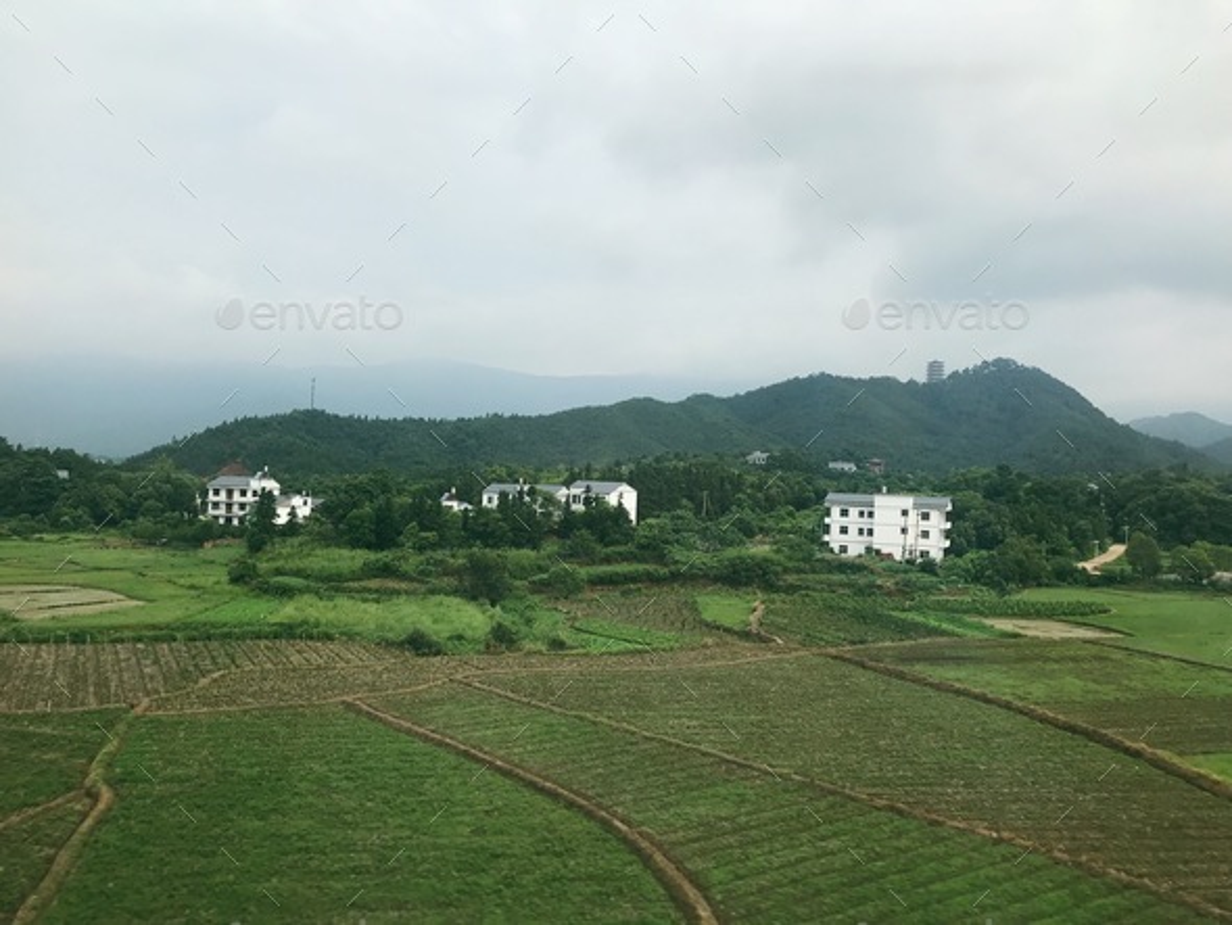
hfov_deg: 63.4
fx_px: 997
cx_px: 616
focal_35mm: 28
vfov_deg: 49.8
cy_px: 462
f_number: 1.8
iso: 20
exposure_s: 1/584
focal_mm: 3.99
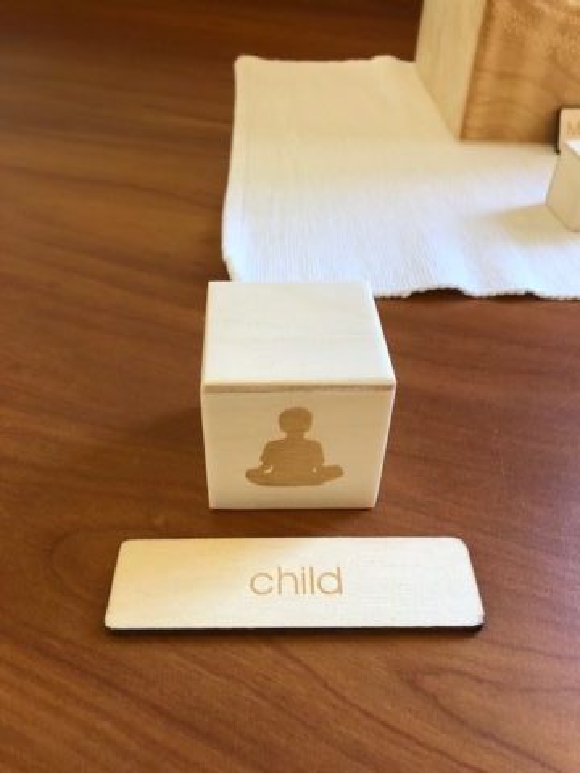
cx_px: 290
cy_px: 386
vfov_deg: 63.4
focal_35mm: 28
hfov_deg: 49.7
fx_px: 626
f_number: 1.8
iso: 40
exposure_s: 1/30
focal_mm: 3.99
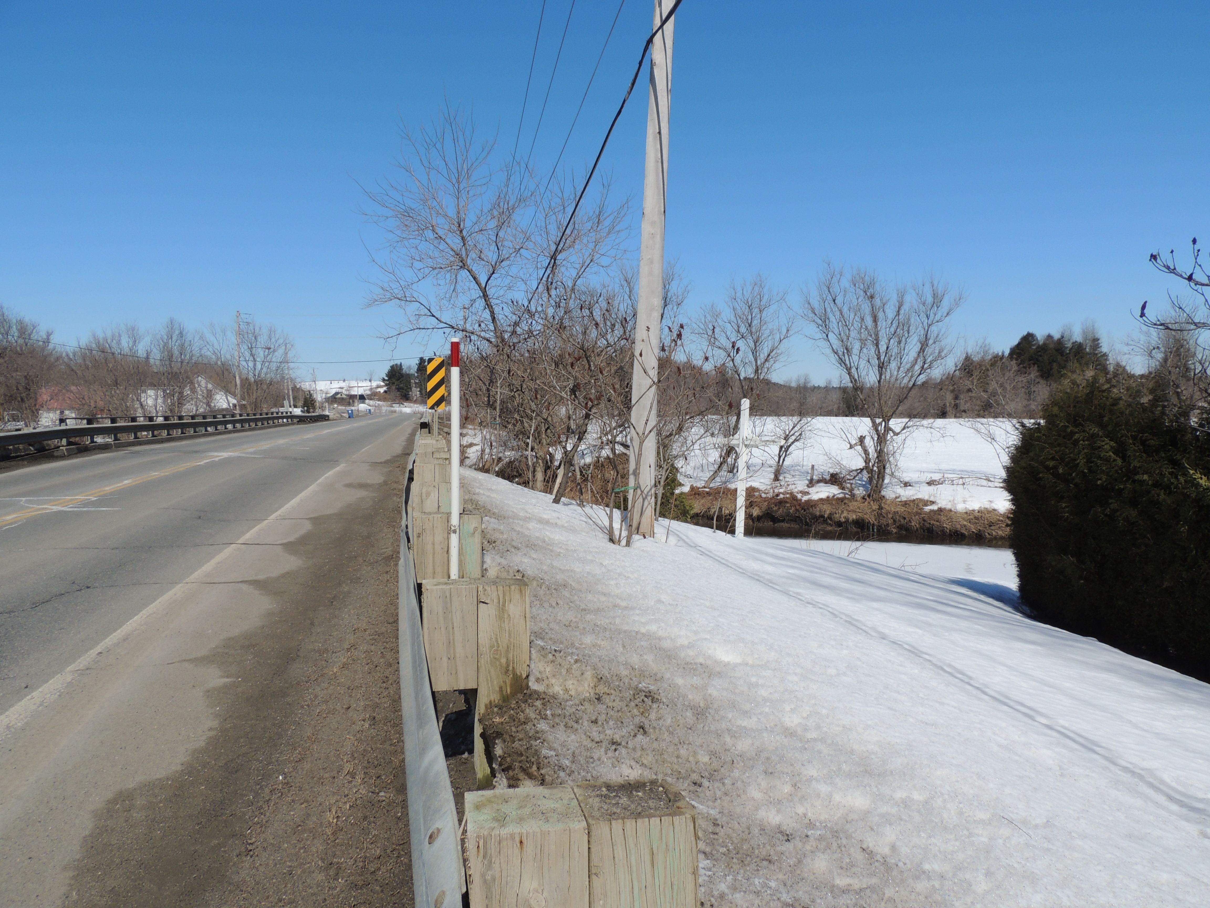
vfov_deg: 56.8
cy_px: 454
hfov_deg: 71.6
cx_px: 605
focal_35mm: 24
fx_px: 839
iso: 100
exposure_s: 1/1600
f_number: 4.2
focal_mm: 4.3
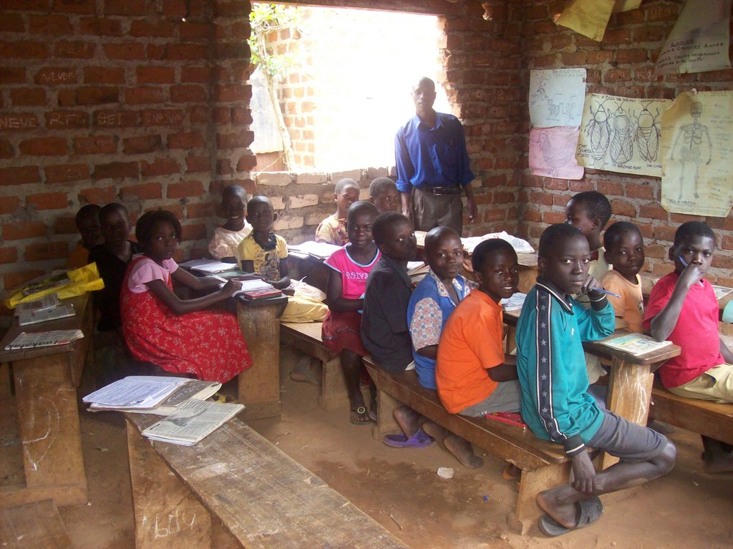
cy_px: 274
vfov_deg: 39.6
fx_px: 762
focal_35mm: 36
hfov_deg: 51.4
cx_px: 366
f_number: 2.7
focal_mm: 6
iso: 200
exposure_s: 1/64
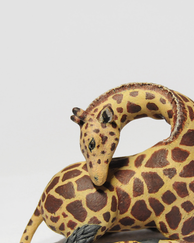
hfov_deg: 11.7
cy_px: 147
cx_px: 125
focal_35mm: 132
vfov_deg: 14.6
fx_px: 947
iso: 1250
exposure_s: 1/100
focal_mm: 42
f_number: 5
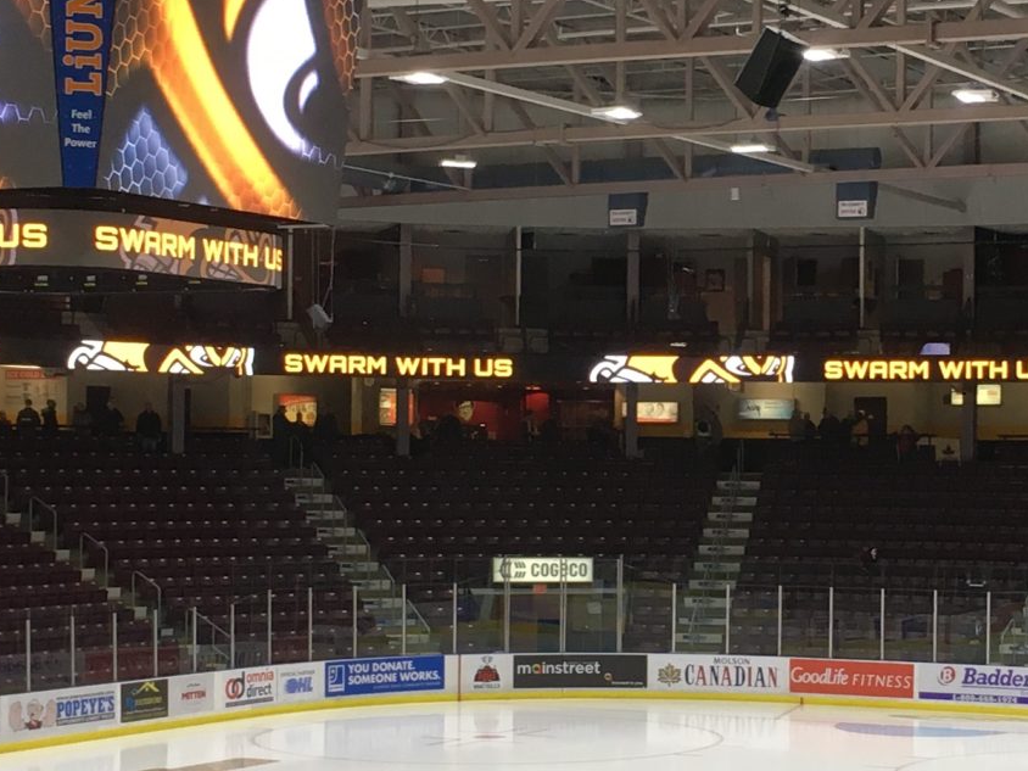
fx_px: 2613
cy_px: 420
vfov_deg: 16.8
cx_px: 742
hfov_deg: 22.1
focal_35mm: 88
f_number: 2.2
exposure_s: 1/40
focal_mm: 4.15
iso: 25
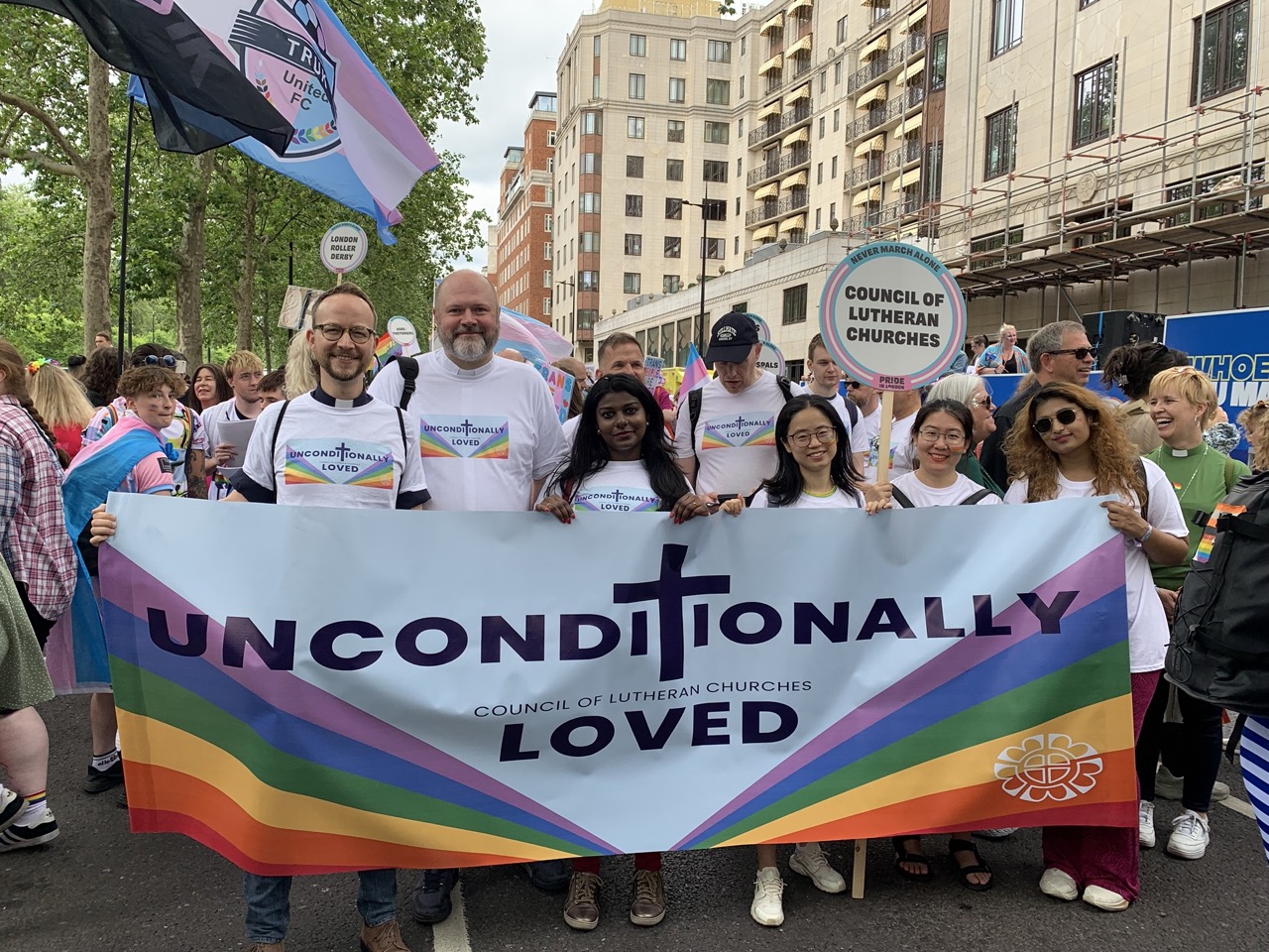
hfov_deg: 67.3
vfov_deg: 53.1
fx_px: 953
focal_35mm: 26
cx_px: 634
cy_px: 476
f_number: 1.8
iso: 25
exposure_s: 1/417
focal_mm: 4.25
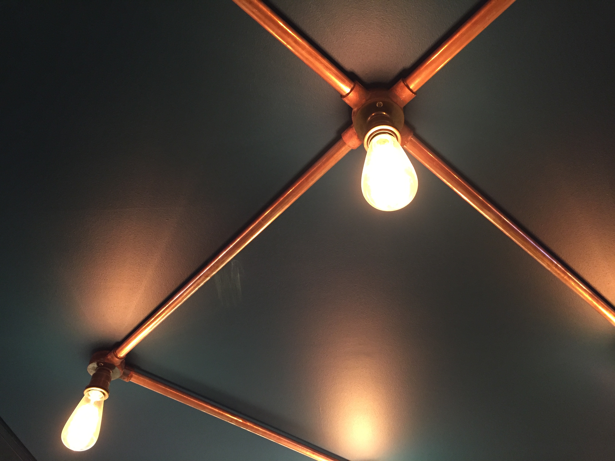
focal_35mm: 29
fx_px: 515
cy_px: 230
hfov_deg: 61.7
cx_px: 308
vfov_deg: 48.2
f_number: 2.2
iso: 200
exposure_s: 1/33
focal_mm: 4.15
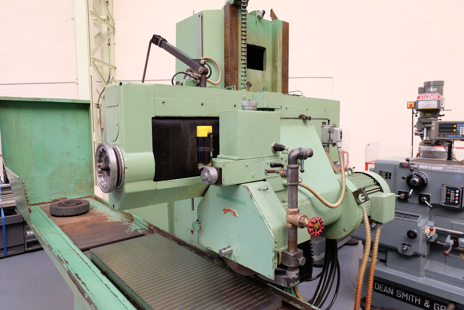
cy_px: 155
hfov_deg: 73.7
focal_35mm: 24
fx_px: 309
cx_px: 232
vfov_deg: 53.1
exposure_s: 1/45
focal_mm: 16
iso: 400
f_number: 3.5
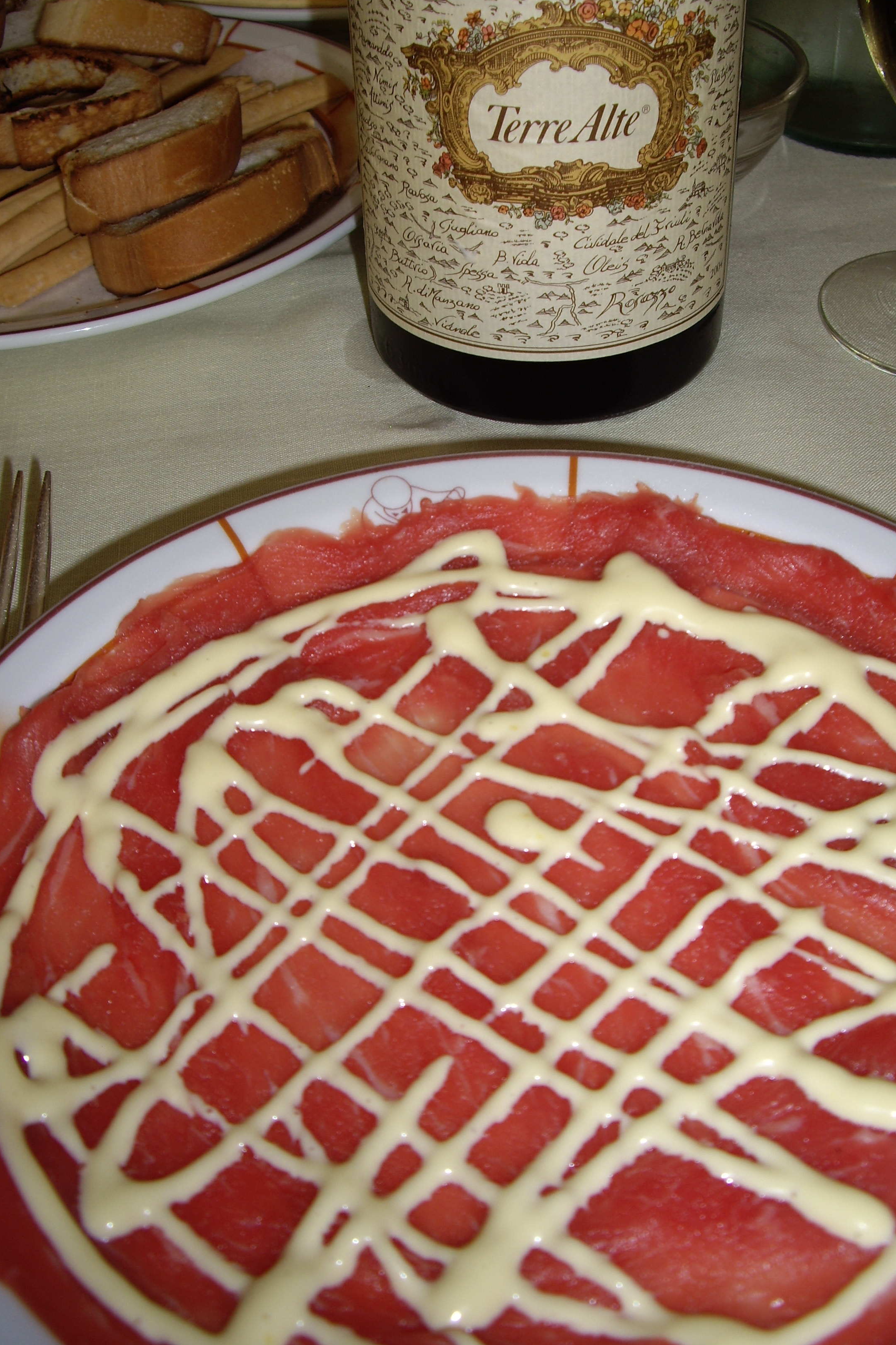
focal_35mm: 40
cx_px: 462
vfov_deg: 48.5
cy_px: 672
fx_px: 1493
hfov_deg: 33.4
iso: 50
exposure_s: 1/40
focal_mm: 7.9
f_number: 5.6
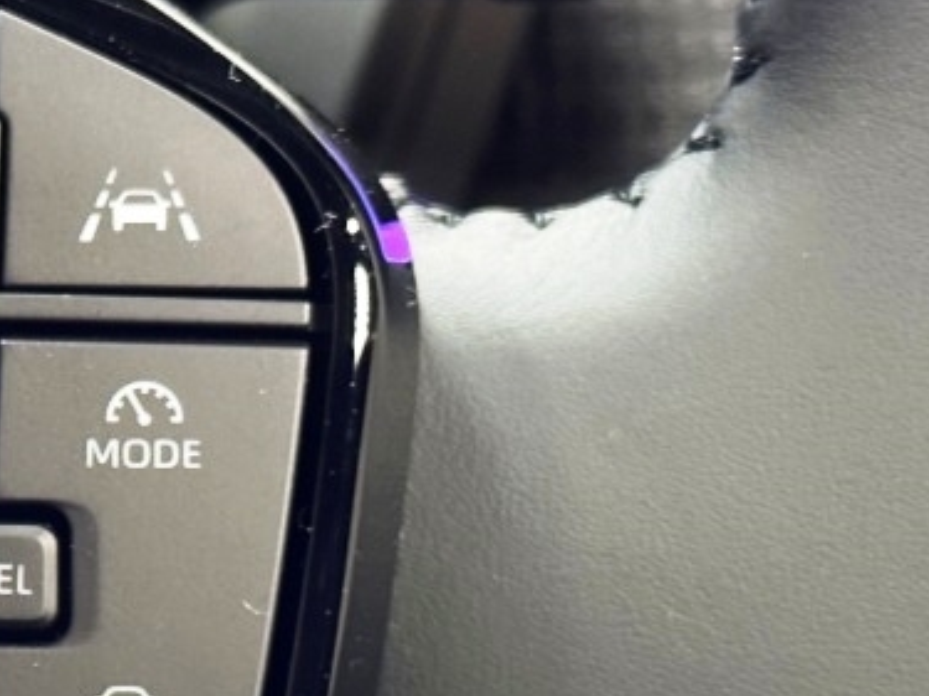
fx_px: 3515
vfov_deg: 11.3
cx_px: -62
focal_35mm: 131
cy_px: 547
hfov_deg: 14.7
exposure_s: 1/20
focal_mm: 6.86
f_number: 1.78
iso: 640
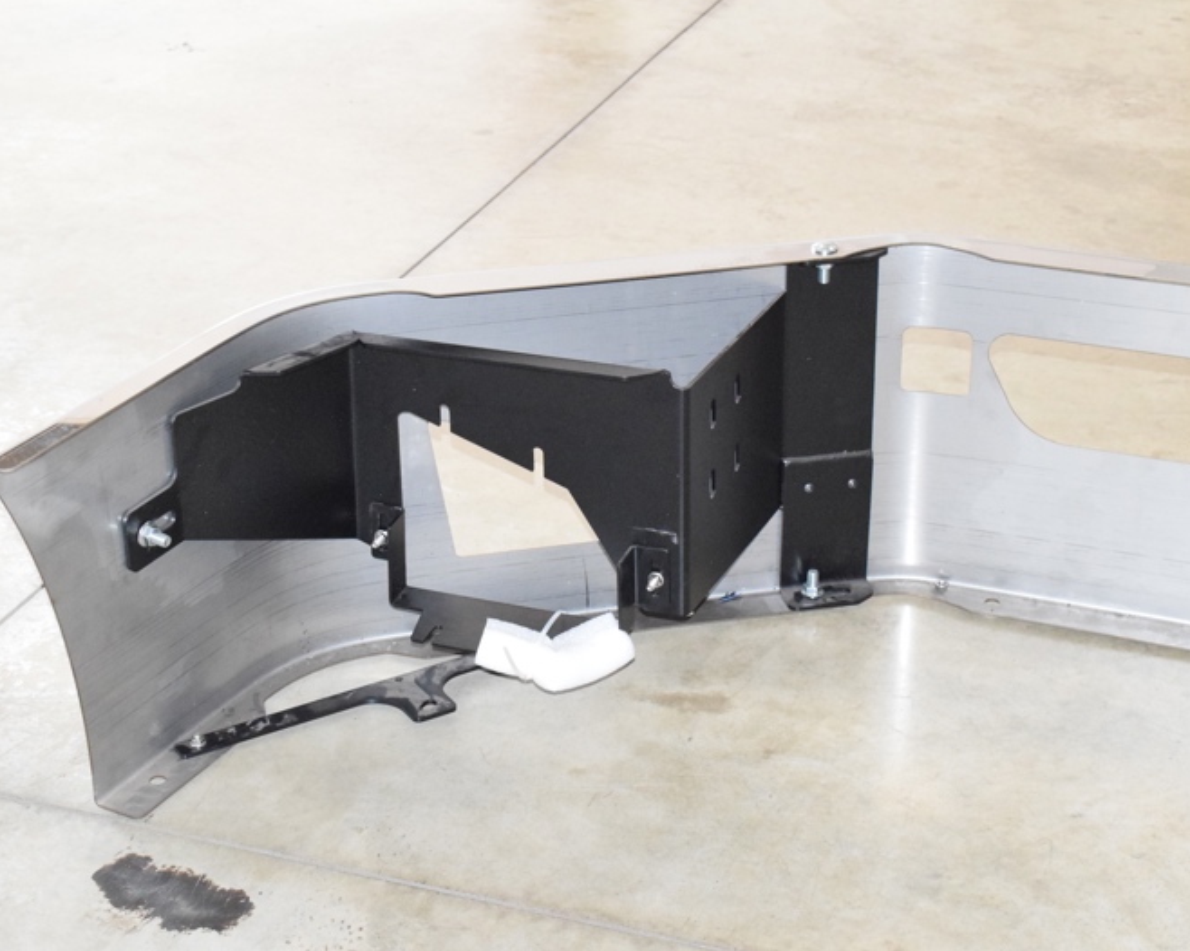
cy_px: 480
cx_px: 590
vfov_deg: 21.3
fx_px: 2535
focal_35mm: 72
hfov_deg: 26.4
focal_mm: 42
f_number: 8
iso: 6400
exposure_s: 1/100
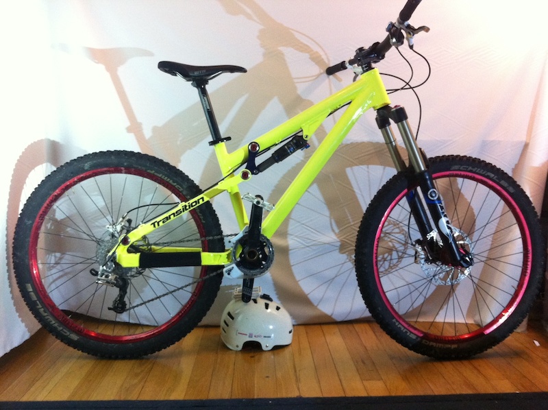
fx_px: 553
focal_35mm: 35
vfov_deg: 40.6
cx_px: 274
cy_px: 205
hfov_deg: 52.7
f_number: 2.8
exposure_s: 1/15
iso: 250
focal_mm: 3.85
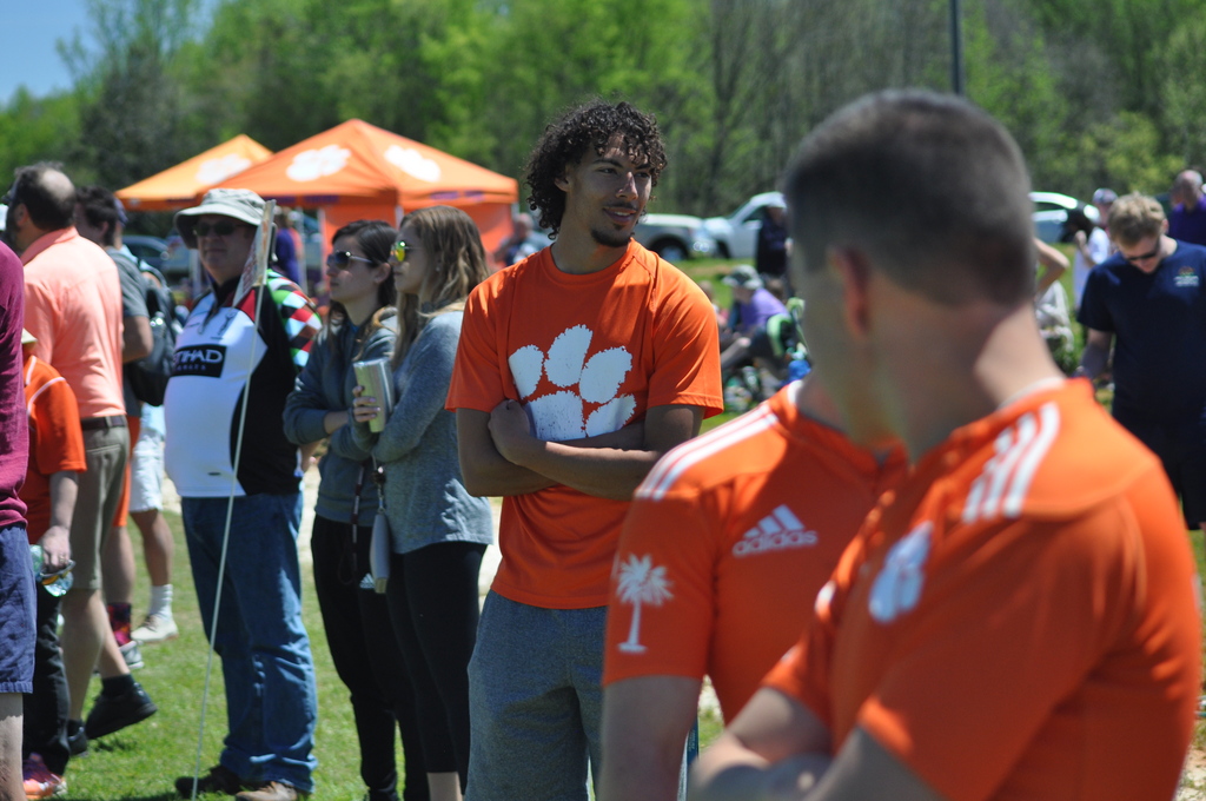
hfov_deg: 19.5
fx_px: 3513
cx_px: 603
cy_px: 400
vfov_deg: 13.0
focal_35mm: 105
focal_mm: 70
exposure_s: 1/1000
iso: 400
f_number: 4.5
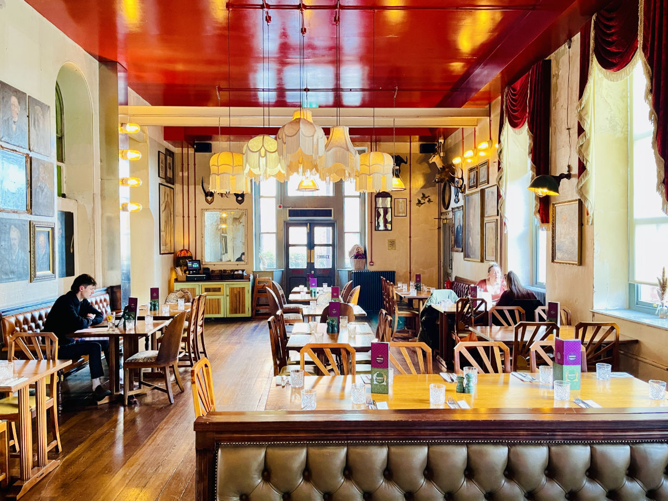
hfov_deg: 69.4
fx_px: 482
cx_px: 334
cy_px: 250
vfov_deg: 54.9
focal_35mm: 25
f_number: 1.6
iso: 400
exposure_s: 1/50
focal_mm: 5.1
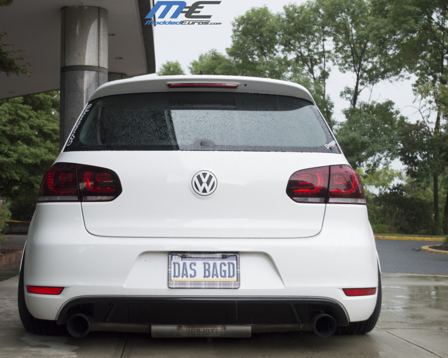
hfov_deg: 34.1
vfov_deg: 27.6
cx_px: 186
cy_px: 179
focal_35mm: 55
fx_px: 729
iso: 400
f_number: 5.6
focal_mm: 32
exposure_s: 1/125
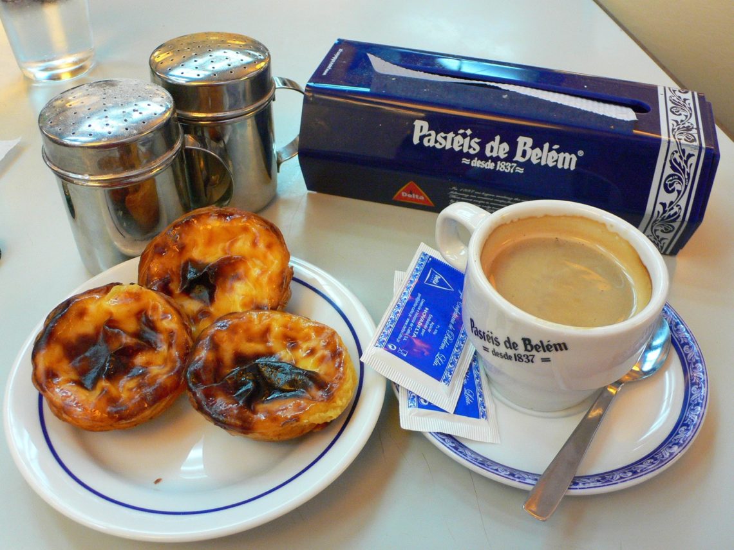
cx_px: 367
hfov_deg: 54.0
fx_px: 721
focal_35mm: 34
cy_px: 275
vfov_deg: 41.8
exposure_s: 1/15
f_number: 2.8
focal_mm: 6.3
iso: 200
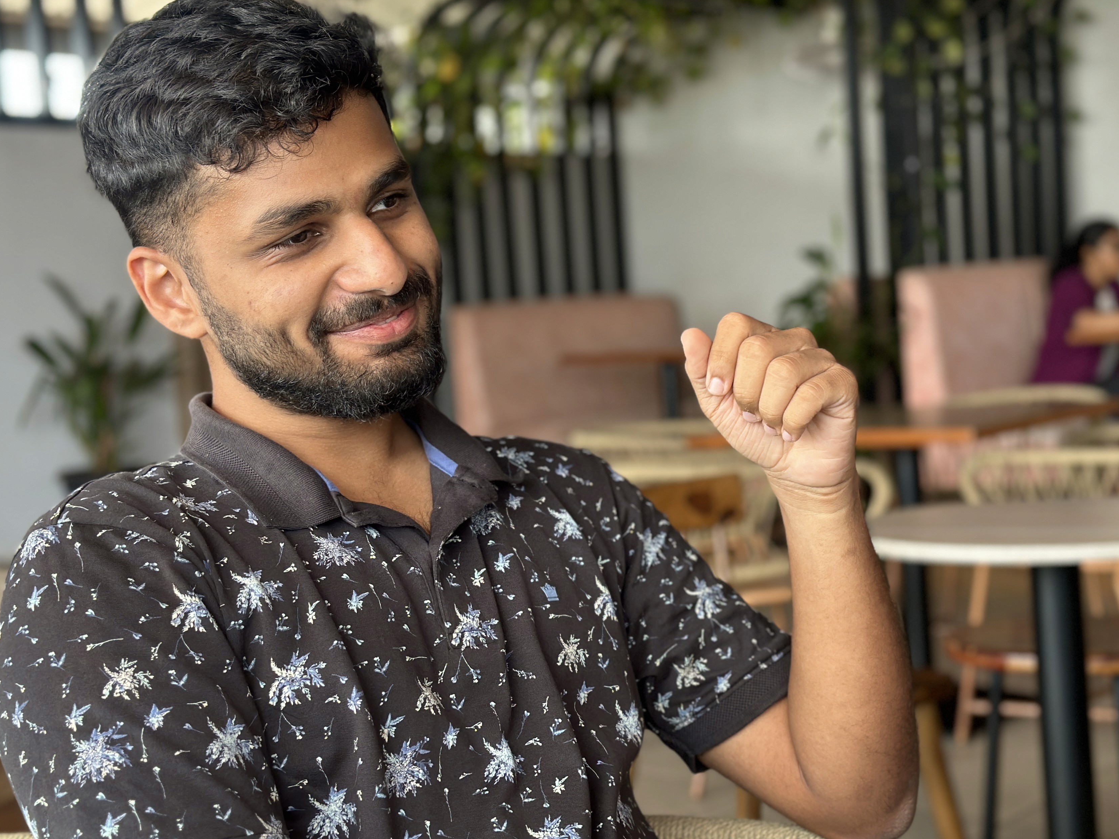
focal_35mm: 58
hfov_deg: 33.2
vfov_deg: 25.2
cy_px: 401
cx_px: 604
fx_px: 1875
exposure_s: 1/208
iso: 80
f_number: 1.78
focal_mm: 6.86
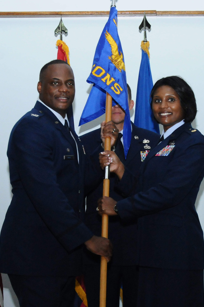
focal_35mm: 55
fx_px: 466
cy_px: 176
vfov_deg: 36.4
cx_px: 106
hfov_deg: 24.7
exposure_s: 1/60
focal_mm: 29
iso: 1600
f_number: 8
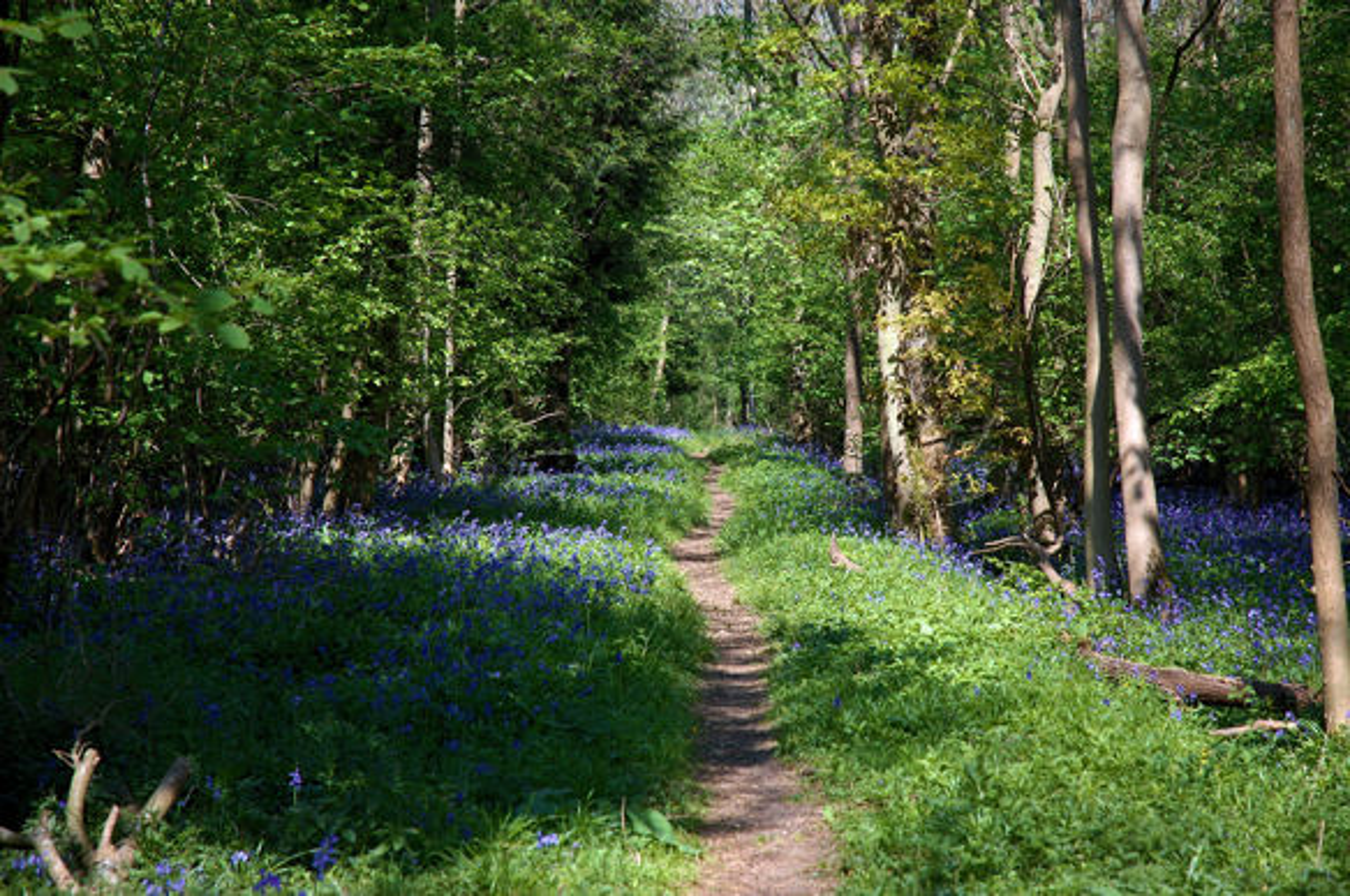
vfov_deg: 13.0
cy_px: 448
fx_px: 3933
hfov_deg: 19.5
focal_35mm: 105
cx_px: 675
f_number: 4.5
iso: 200
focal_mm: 70
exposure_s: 1/250
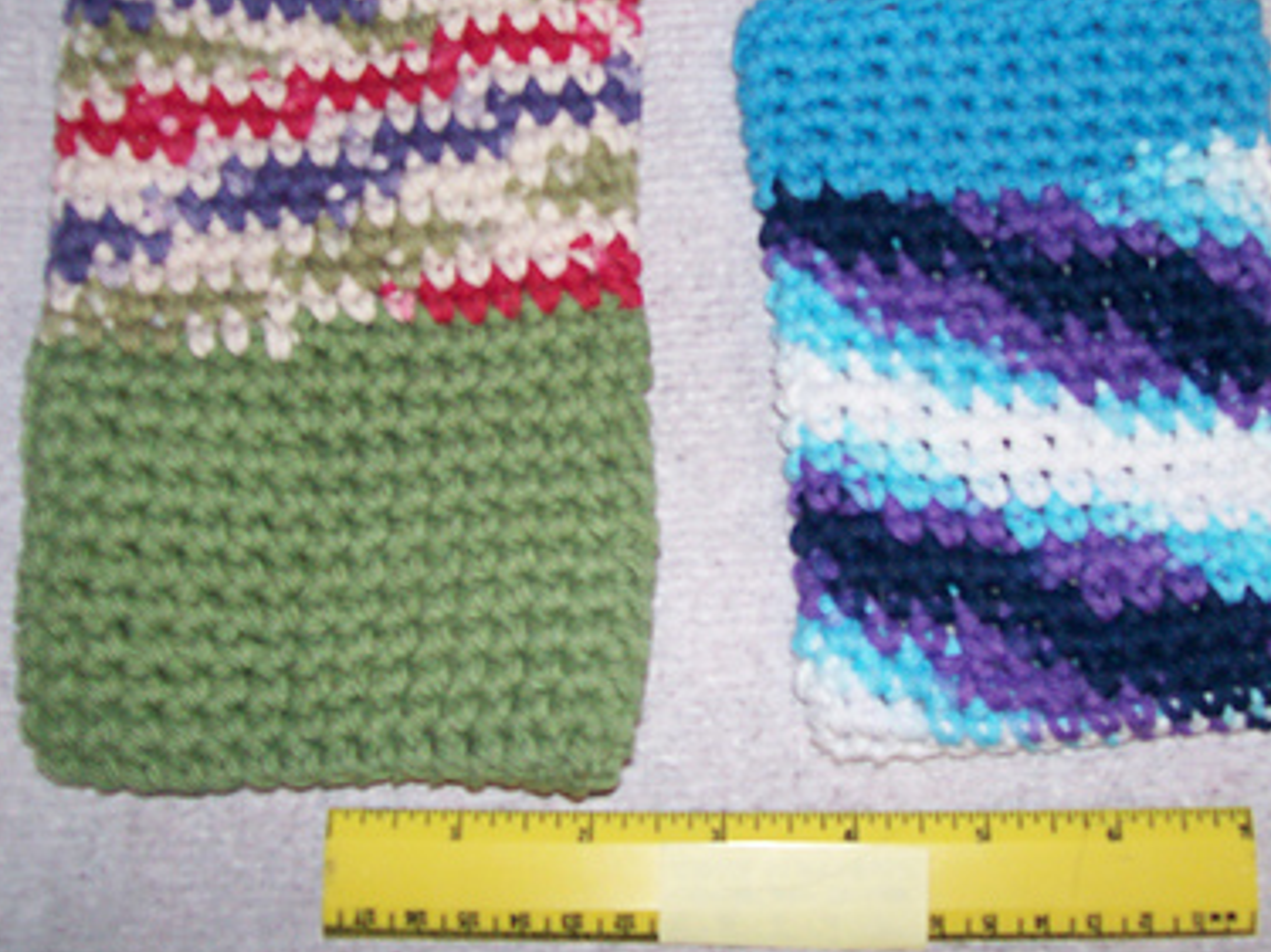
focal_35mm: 48
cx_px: 688
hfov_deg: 39.6
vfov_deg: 30.2
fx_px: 1762
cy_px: 388
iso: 140
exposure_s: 1/64
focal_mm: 6
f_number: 2.7
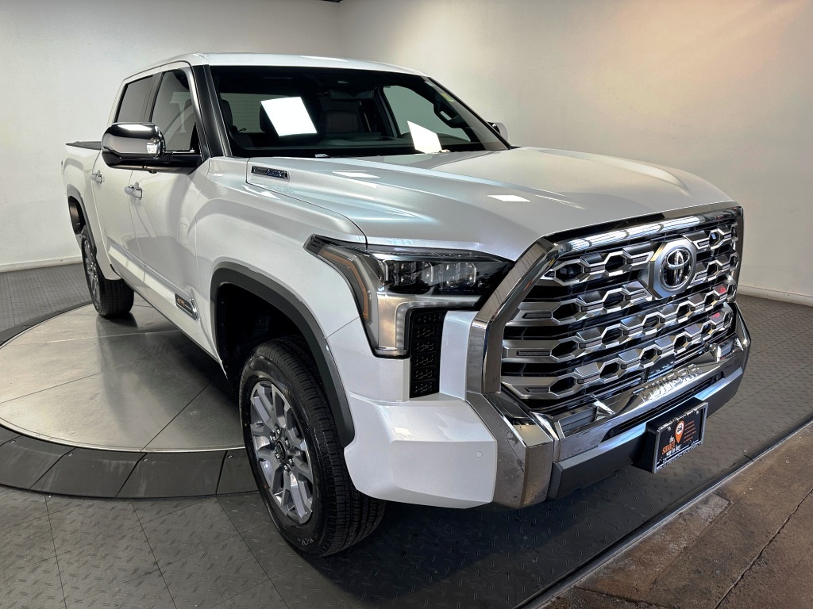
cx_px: 406
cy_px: 304
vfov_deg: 56.8
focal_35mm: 24
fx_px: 564
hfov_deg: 71.6
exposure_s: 1/60
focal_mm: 6.86
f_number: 1.78
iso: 160
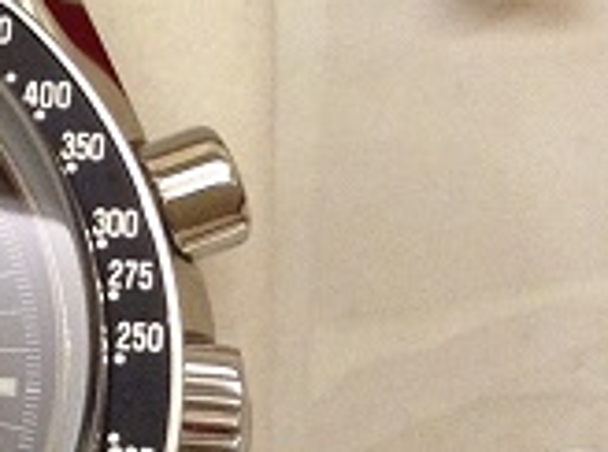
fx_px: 2820
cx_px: -319
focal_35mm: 161
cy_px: 239
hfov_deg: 11.7
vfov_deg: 9.2
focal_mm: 3.3
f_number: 2.4
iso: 100
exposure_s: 1/24
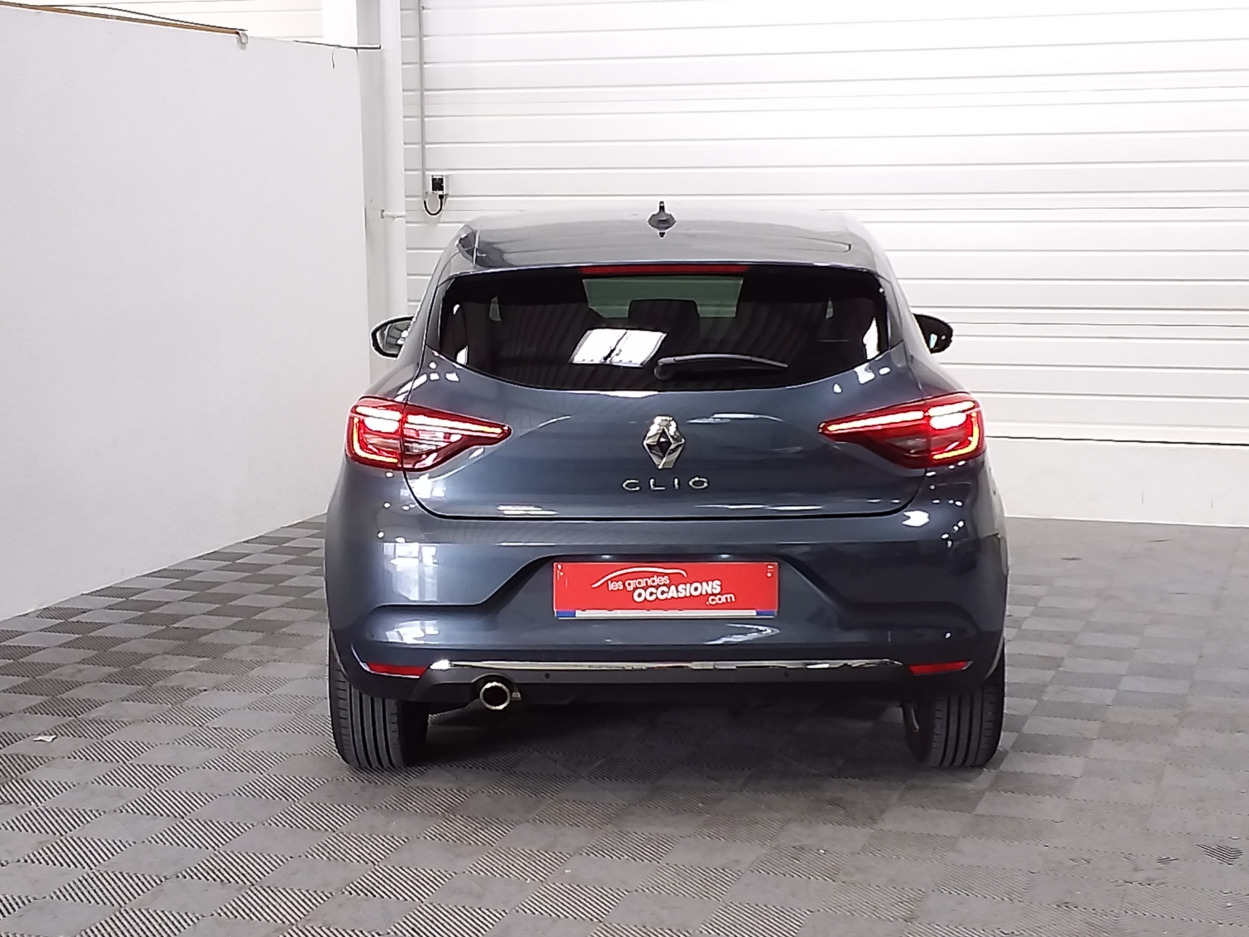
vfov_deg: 49.7
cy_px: 468
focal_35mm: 28
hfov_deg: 63.4
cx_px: 624
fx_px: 1010
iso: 50
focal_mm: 2.91
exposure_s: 1/33
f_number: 1.9
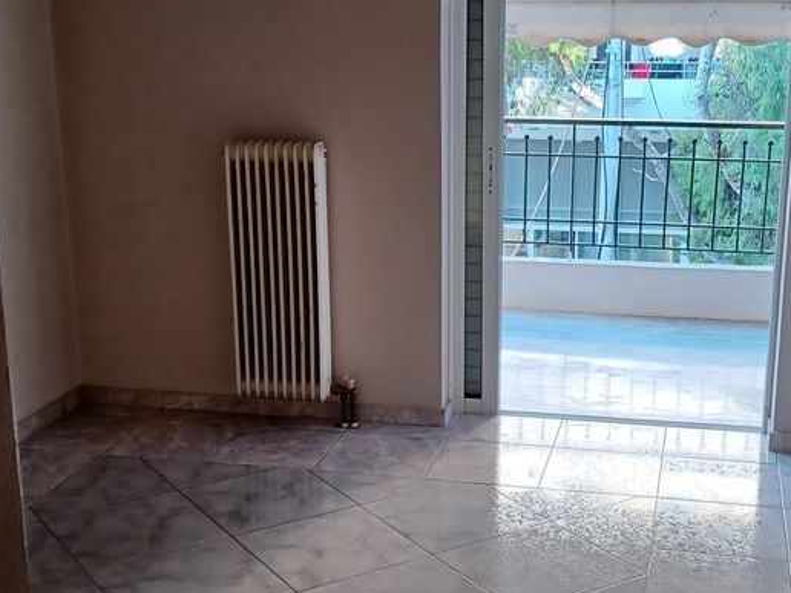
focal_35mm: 31
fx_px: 708
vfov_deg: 45.4
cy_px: 329
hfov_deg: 58.1
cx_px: 449
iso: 250
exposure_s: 1/33
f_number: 1.8
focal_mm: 4.6
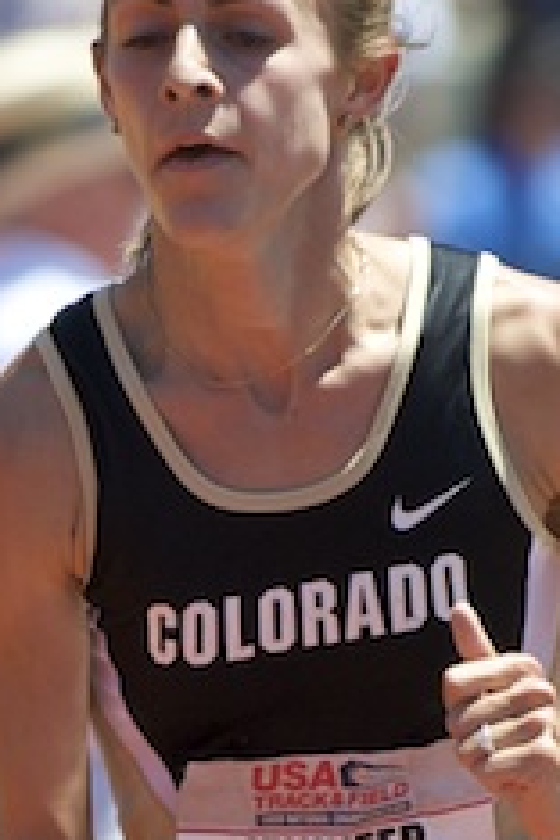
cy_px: 1095
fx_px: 15329
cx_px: 336
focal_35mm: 657
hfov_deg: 2.1
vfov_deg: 3.1
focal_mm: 200
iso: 200
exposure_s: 1/2000
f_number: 2.8
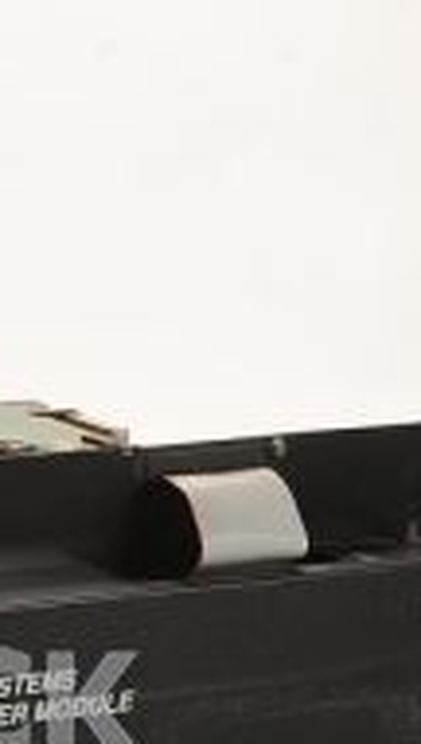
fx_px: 3242
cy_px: 746
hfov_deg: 7.3
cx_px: -242
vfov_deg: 12.9
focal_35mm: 164
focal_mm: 50
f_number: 13
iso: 320
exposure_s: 1/160
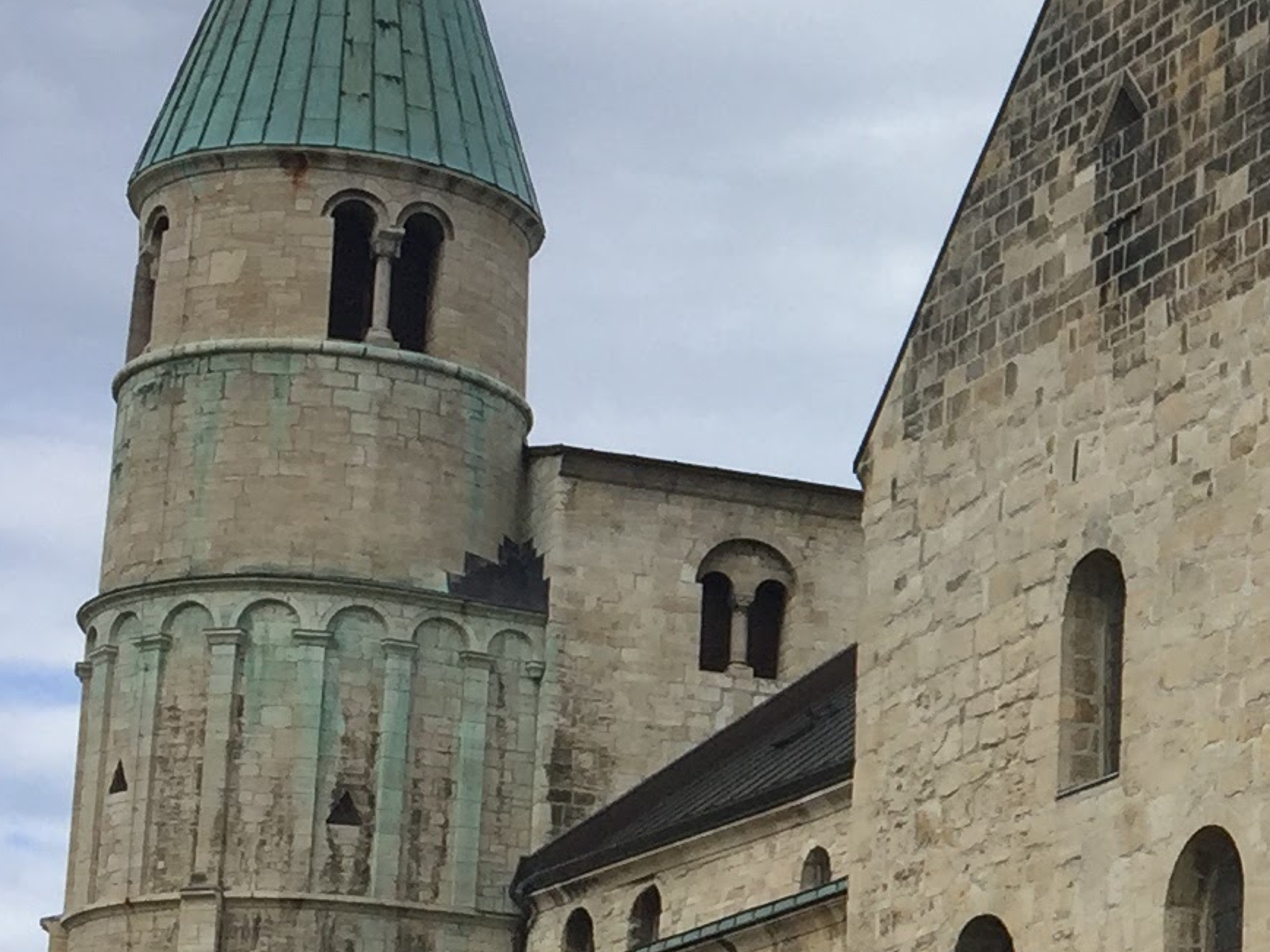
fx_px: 3999
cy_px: 654
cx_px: 1854
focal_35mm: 109
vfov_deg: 13.6
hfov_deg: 16.6
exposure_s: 1/1721
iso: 32
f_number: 2.2
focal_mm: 4.15
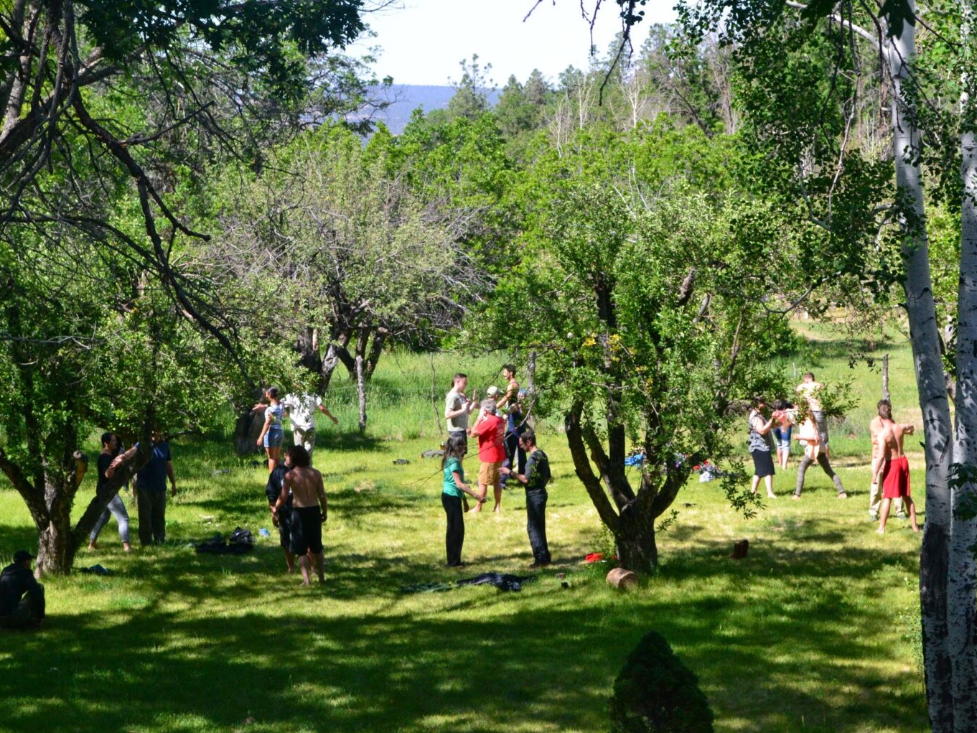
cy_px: 367
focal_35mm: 90
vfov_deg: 16.5
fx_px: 2527
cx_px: 509
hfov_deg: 21.9
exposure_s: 1/800
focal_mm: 55
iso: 1600
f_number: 13
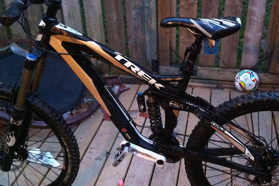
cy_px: 100
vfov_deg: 28.1
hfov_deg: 41.0
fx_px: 372
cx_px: 164
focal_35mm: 48
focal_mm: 3.85
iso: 1000
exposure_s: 1/15
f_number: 2.8
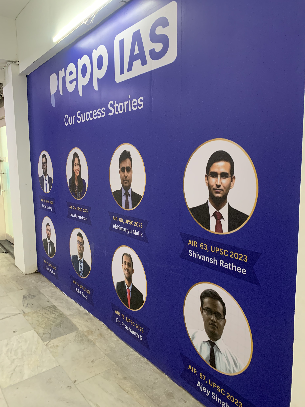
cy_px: 204
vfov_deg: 67.3
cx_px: 152
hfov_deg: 53.1
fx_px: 305
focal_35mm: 26
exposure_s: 1/50
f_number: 1.8
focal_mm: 4.25
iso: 250
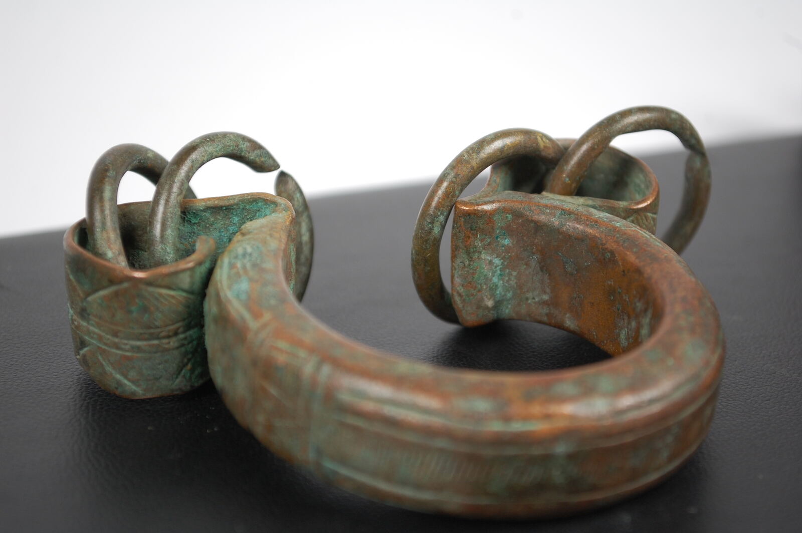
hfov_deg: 24.6
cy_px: 266
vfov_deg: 16.5
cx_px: 401
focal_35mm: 82
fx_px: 1836
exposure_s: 1/125
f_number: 5.6
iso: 360
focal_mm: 55
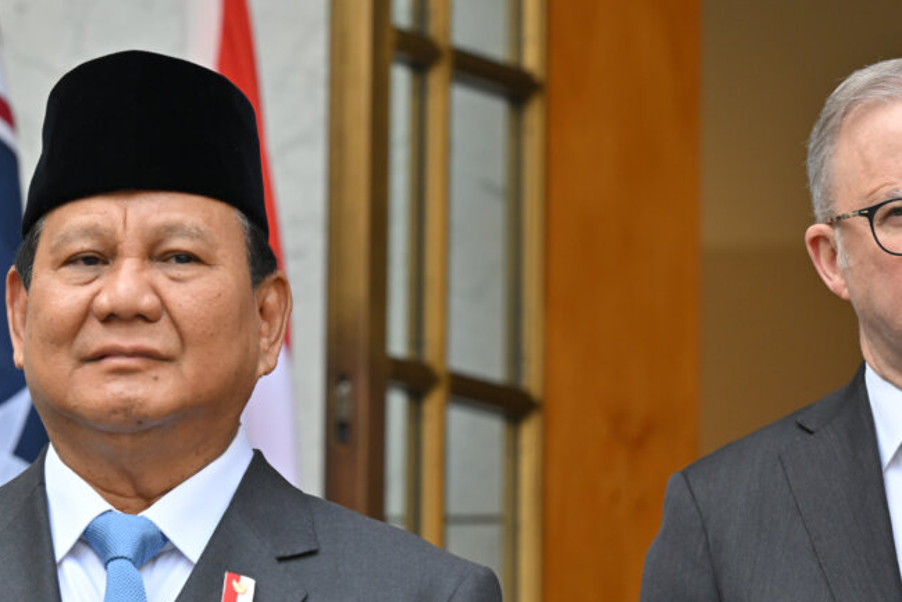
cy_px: 398
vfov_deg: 5.9
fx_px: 5839
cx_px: 543
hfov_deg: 8.8
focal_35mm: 233
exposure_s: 1/800
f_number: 5.6
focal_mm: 140
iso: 1000
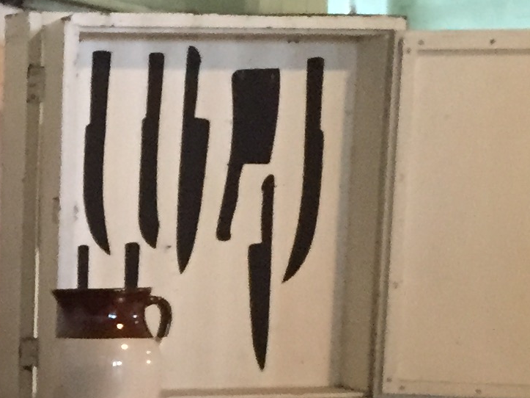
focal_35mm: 131
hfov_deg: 13.8
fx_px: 2005
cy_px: 394
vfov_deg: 11.2
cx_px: -335
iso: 250
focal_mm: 4.15
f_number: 2.2
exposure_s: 1/15
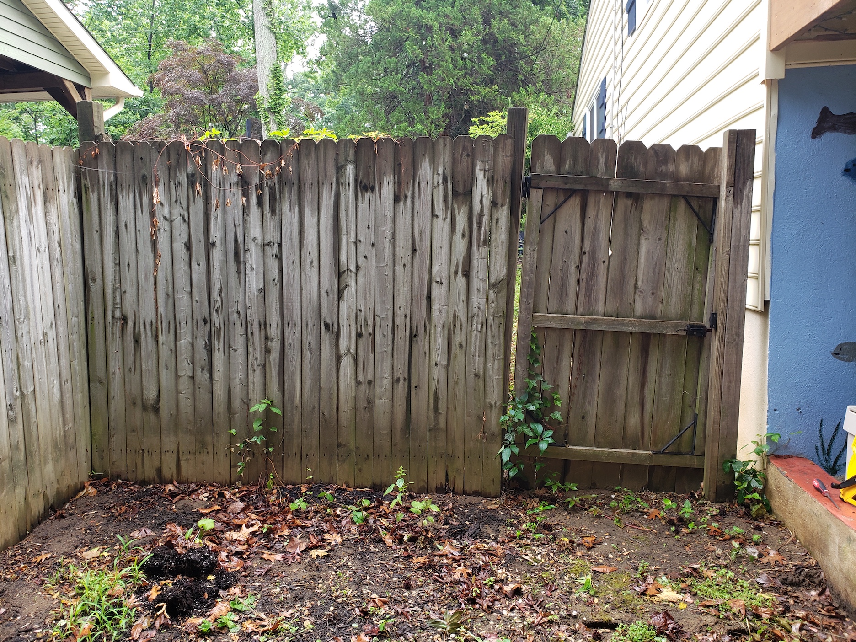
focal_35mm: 26
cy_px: 321
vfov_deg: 53.1
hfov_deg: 67.3
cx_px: 428
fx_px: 643
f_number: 2.4
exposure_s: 1/120
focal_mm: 4.3
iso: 80
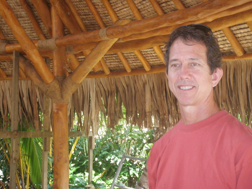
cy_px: 94
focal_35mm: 57
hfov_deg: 33.8
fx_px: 415
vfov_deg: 25.7
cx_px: 126
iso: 250
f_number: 4.5
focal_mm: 10.34
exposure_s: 1/50
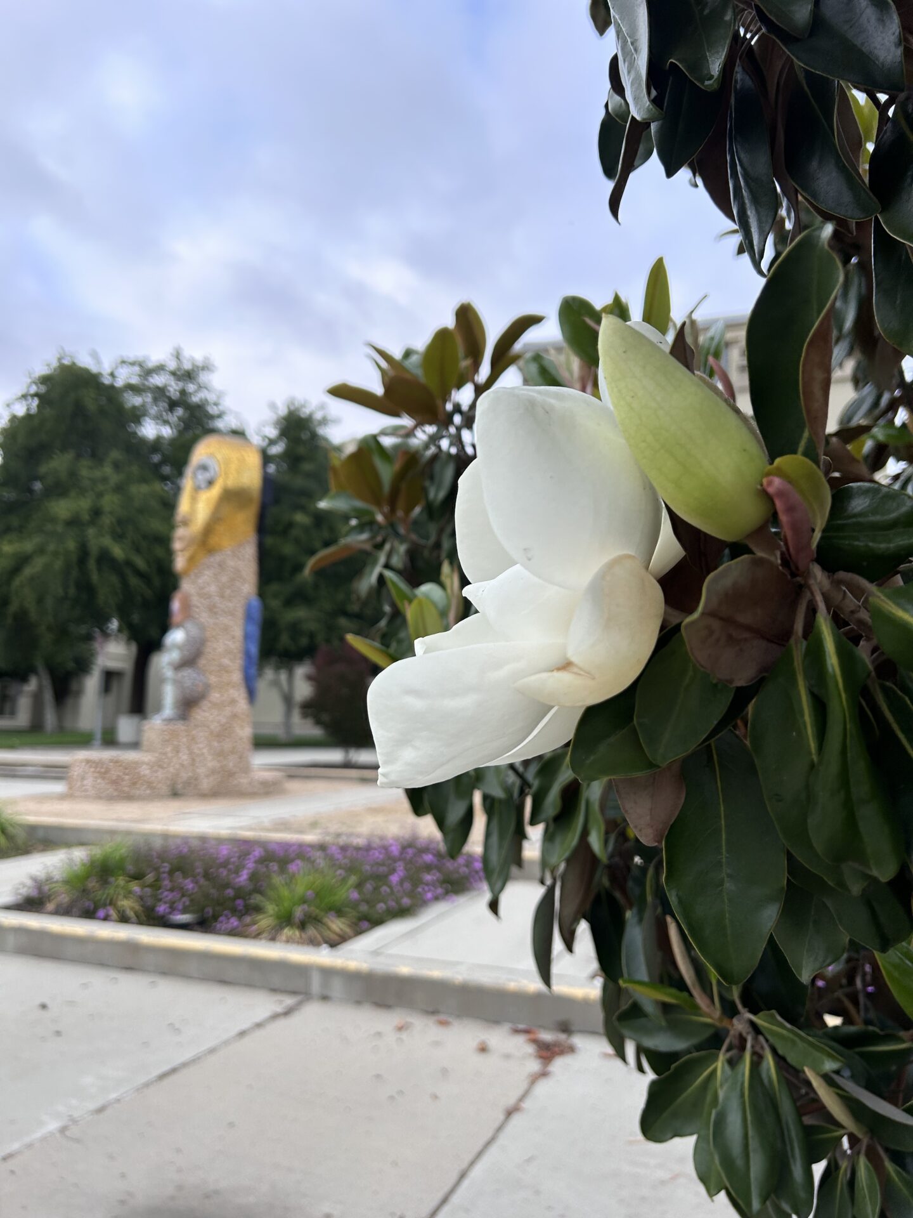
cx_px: 456
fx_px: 914
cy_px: 609
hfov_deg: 53.1
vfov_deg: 67.3
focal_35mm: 26
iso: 50
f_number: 1.5
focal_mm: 5.7
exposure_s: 1/1224
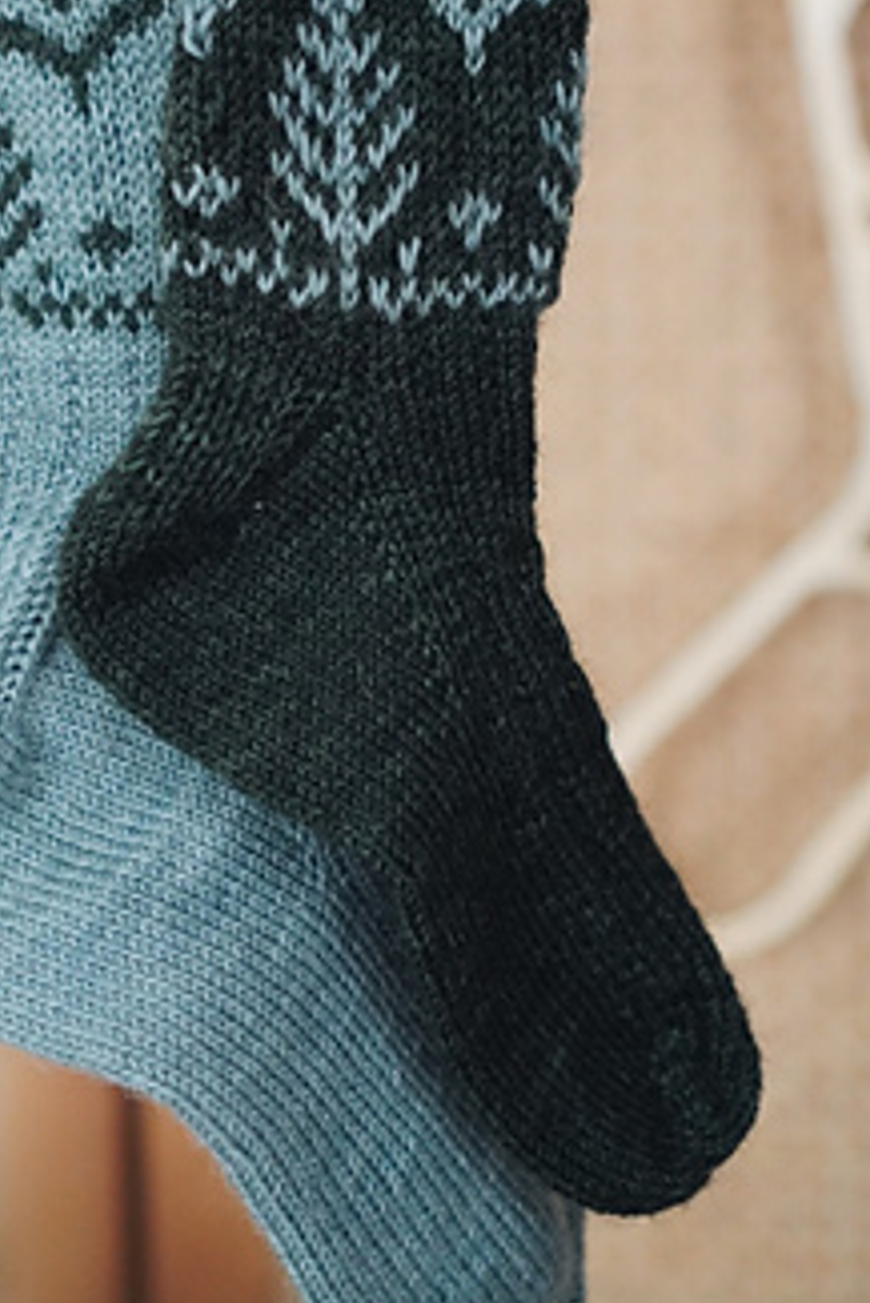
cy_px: 401
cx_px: 204
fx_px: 2925
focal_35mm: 81
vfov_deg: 24.9
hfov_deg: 16.8
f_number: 2.5
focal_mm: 35
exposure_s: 1/60
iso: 2000
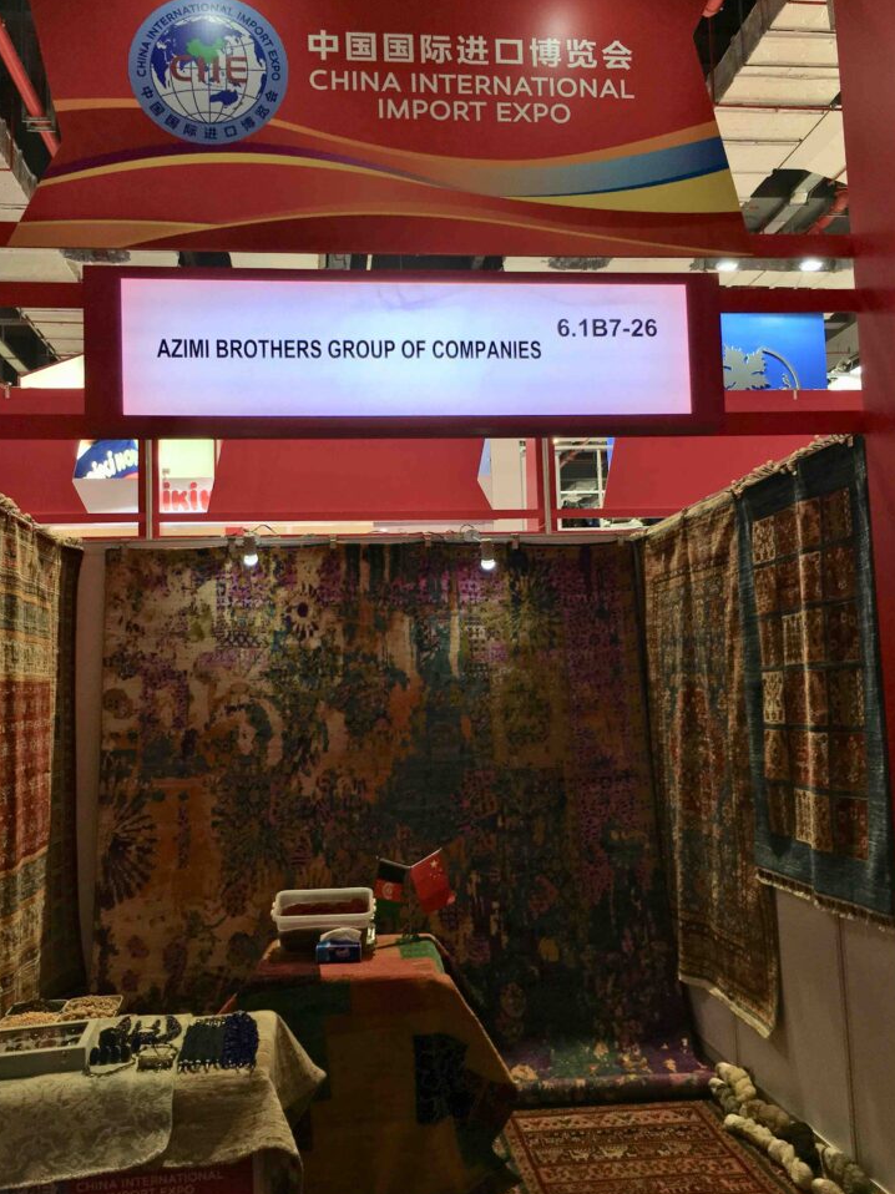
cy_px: 591
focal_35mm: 31
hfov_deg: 45.4
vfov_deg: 58.4
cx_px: 430
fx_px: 1069
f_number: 2.2
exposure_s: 1/50
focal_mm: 4.15
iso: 25
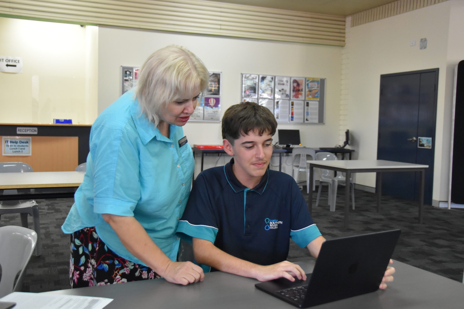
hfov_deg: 49.5
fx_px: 503
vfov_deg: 34.2
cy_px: 154
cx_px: 232
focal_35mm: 39
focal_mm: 26
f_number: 4
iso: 2200
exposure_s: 1/125
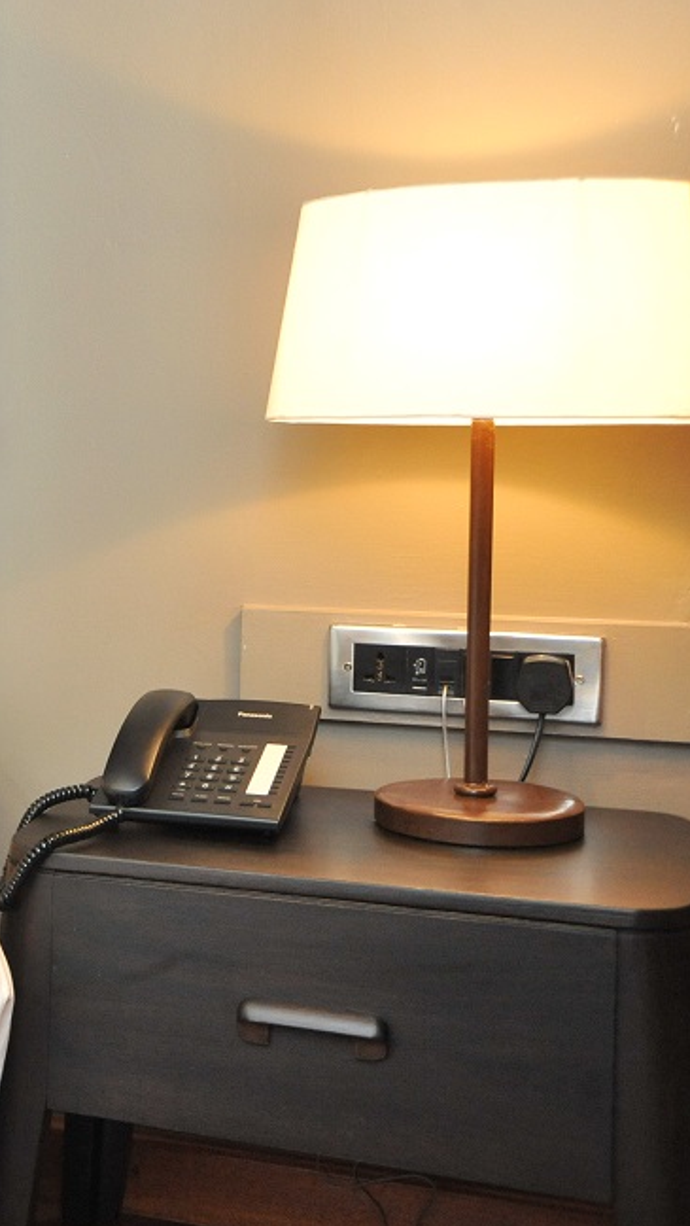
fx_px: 2015
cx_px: -380
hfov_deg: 17.3
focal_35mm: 62
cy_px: 569
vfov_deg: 33.8
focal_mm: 32
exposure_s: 1/100
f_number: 6.3
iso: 2500
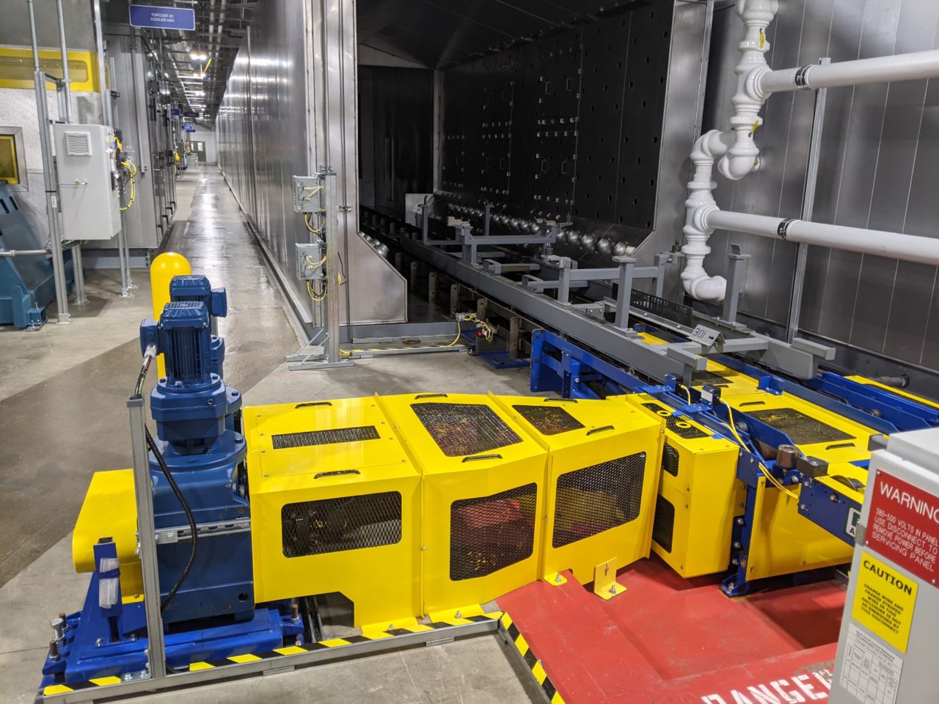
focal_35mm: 27
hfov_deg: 65.3
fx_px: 732
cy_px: 352
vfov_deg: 51.4
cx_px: 470
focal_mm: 4.44
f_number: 1.8
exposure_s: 1/24
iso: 70
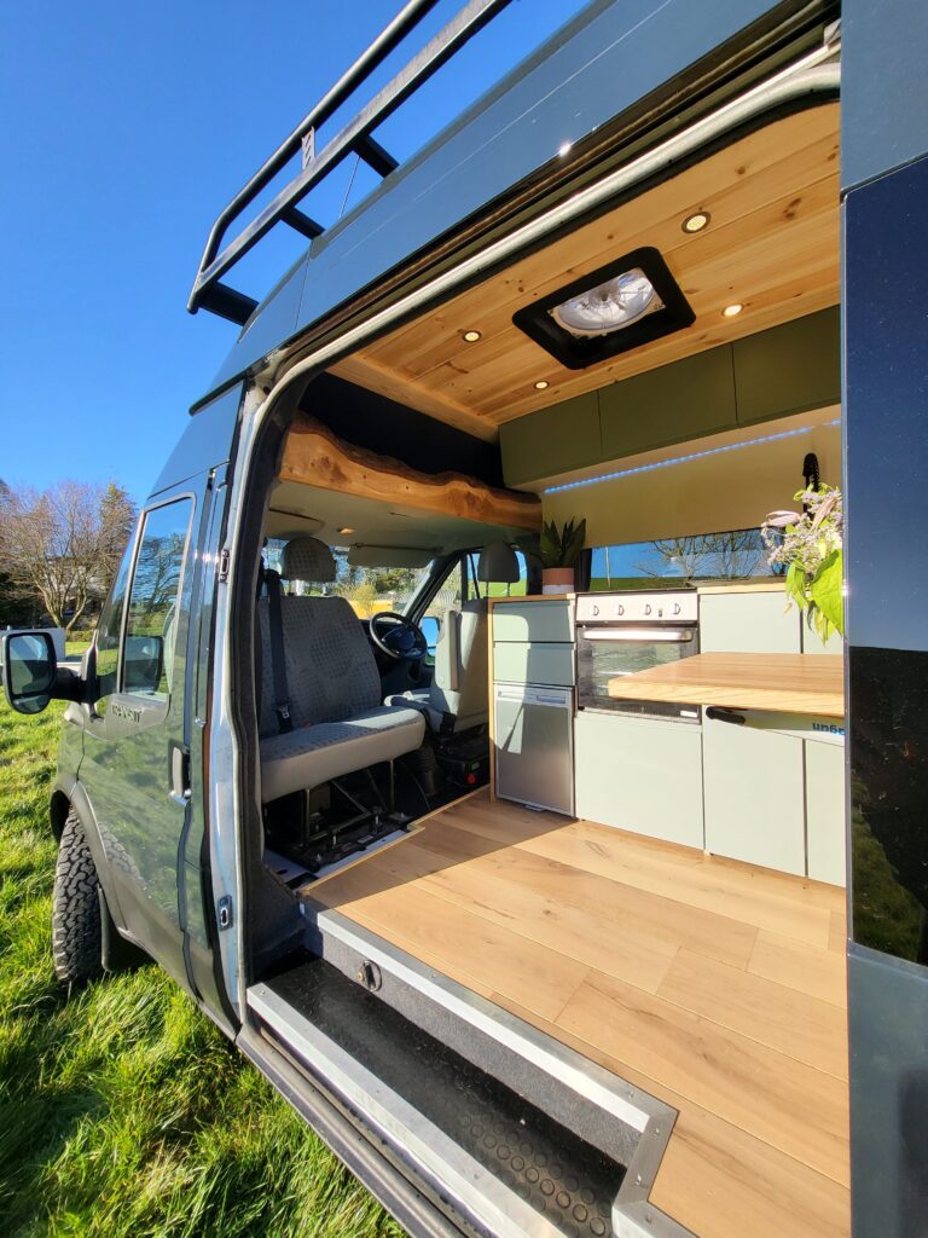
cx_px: 464
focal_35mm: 13
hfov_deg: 89.9
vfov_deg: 106.2
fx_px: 465
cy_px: 619
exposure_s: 1/230
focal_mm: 1.74
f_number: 2.2
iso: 32
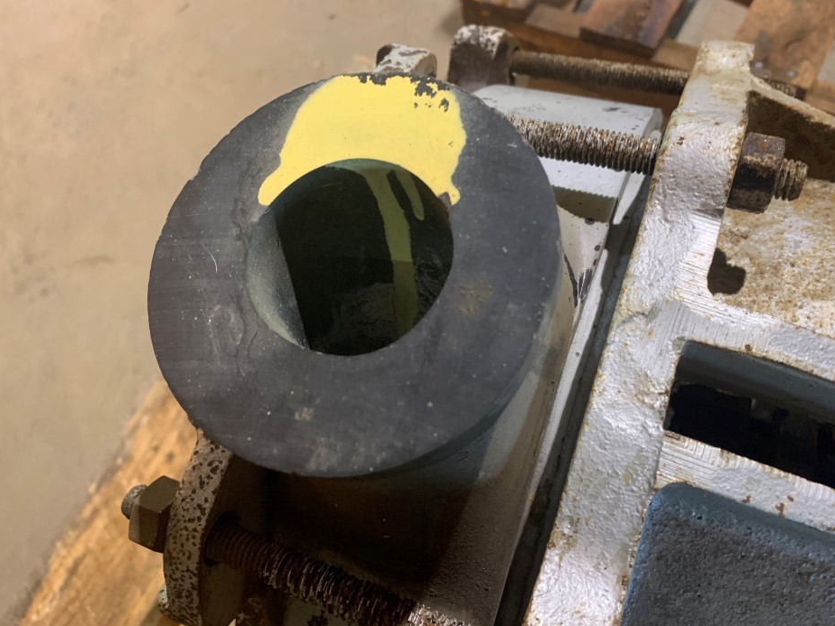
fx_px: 651
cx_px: 417
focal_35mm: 27
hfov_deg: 65.3
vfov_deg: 51.3
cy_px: 323
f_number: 1.8
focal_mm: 4.25
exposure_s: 1/60
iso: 250
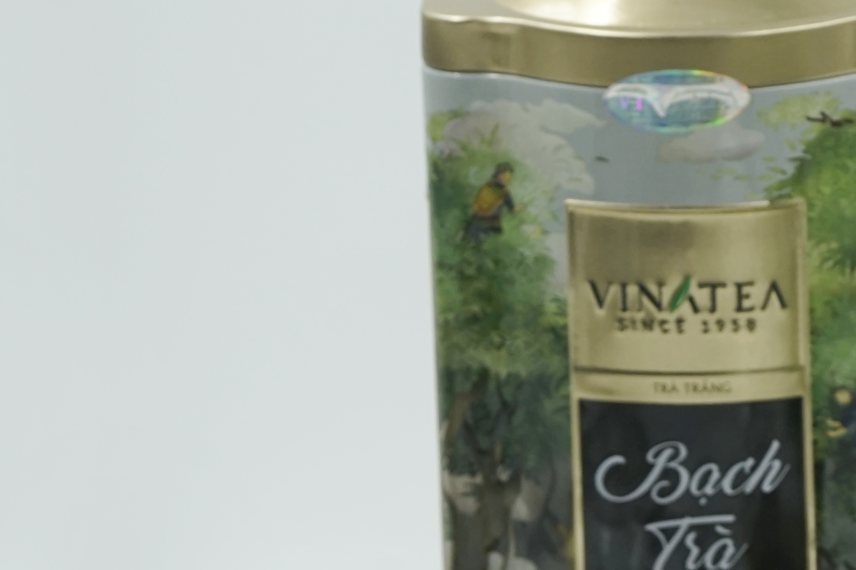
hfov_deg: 4.6
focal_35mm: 447
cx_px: 860
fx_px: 10626
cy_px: 764
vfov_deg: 3.1
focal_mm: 127
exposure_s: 1/160
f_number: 9
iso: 500
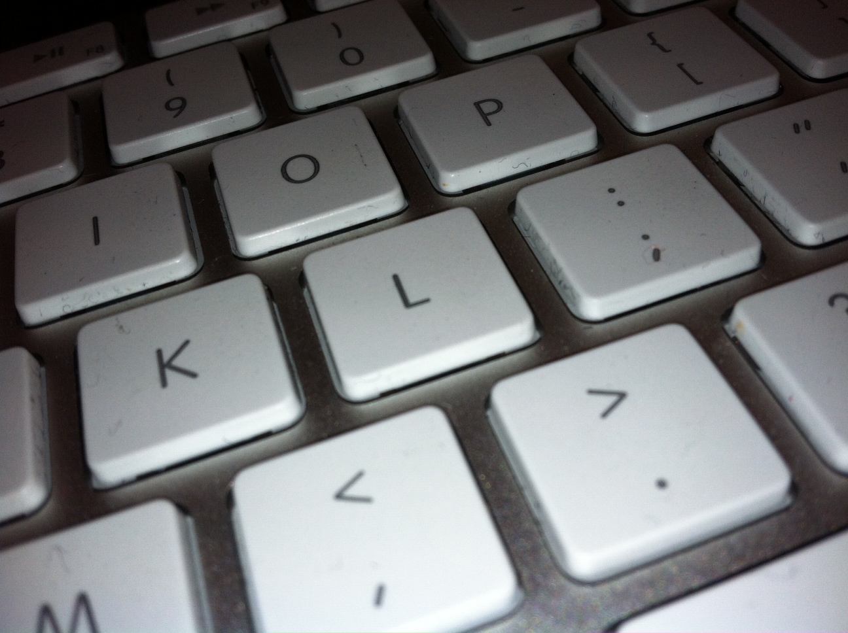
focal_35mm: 35
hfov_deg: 52.7
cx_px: 424
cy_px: 316
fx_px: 856
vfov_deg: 40.6
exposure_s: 1/948
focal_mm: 3.85
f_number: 2.8
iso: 80
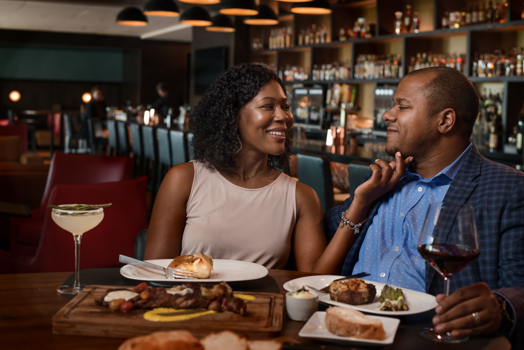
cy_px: 175
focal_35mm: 50
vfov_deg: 27.0
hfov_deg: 39.6
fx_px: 728
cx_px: 262
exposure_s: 1/60
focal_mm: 50
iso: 250
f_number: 4.5
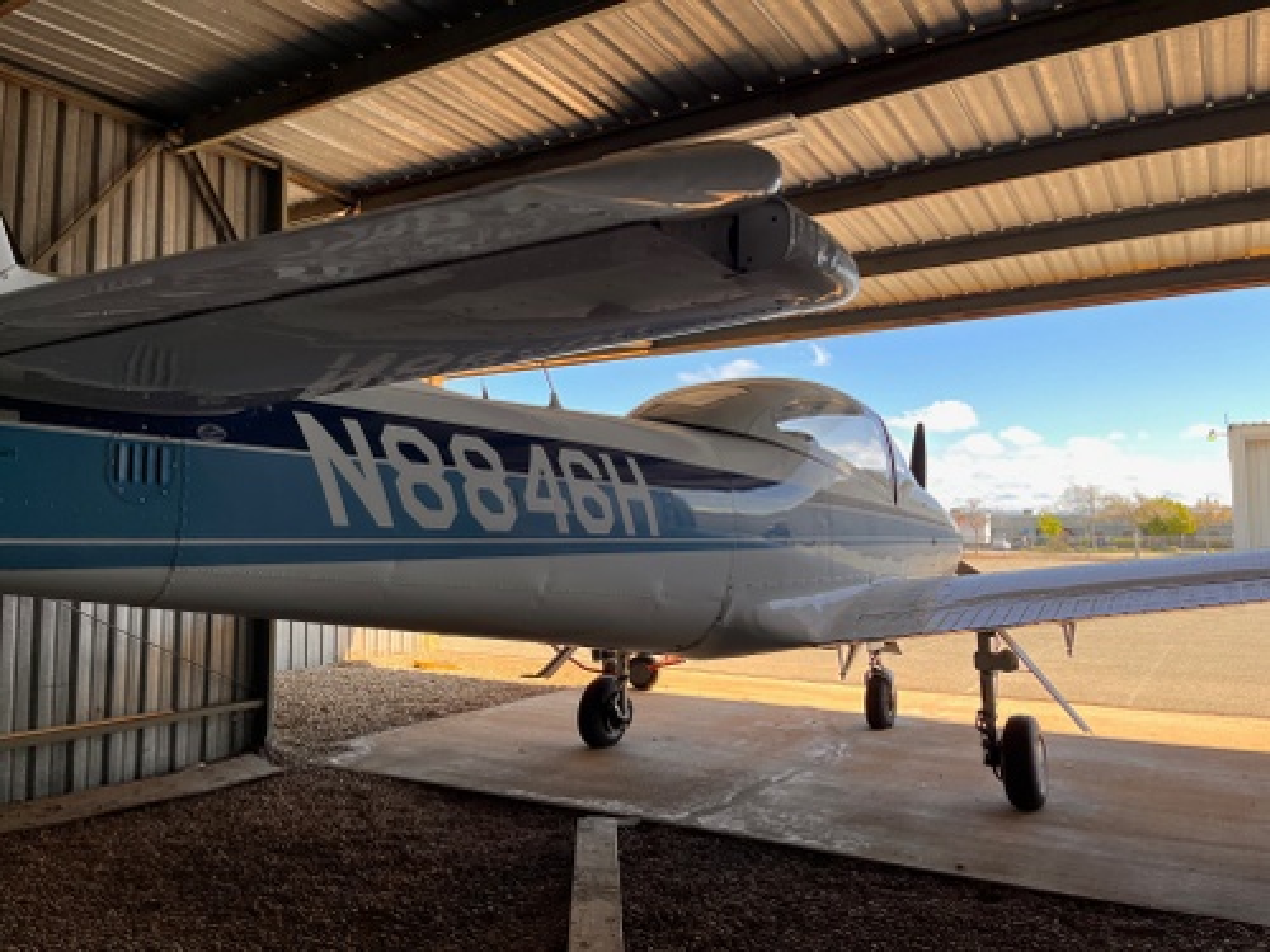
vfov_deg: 53.1
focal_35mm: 26
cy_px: 476
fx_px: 954
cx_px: 635
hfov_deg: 67.3
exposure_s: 1/449
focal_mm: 5.1
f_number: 1.6
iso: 50
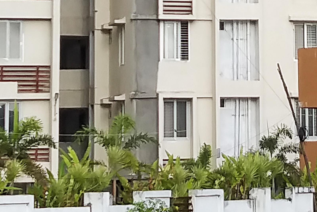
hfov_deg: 25.0
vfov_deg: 16.1
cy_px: -100
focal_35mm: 78
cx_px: 298
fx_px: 687
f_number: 1.7
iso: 40
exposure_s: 1/1119
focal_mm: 3.93
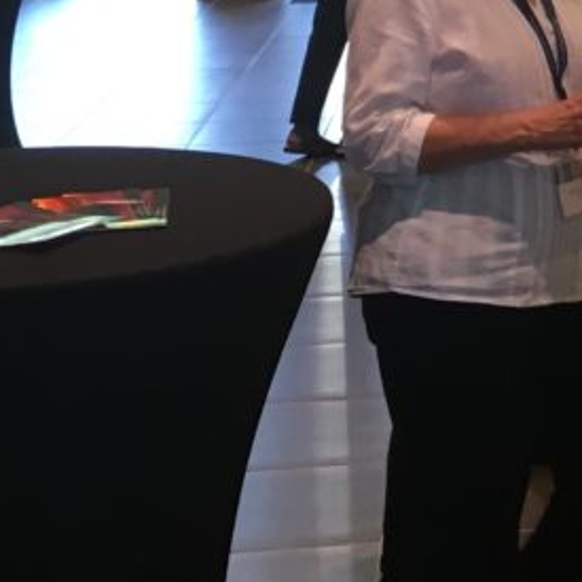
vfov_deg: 14.9
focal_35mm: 112
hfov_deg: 14.0
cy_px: -152
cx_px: 1007
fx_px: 2130
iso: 64
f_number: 2.2
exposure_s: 1/30
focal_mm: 4.15
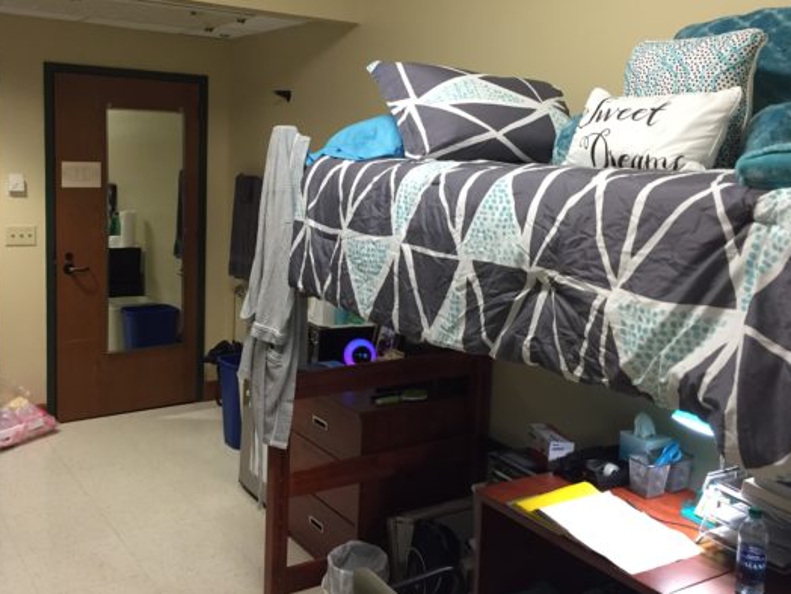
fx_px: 823
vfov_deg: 39.5
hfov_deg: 51.3
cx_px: 362
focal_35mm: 36
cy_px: 246
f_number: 2.2
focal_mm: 4.15
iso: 125
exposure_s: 1/30
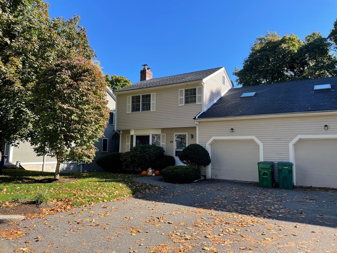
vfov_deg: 53.1
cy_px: 126
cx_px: 168
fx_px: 253
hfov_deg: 67.3
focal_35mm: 26
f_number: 1.6
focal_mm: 4.2
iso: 32
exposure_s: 1/1276
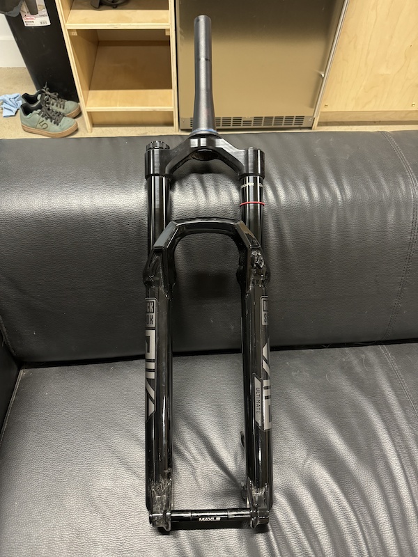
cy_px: 278
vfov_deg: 71.6
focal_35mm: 24
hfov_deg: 56.8
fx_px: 386
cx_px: 209
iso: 640
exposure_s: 1/60
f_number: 1.78
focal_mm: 6.76
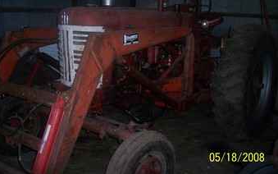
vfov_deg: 30.5
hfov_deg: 47.2
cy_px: 78
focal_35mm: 42
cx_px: 139
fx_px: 318
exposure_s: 1/60
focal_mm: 8
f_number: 2.8
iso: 100
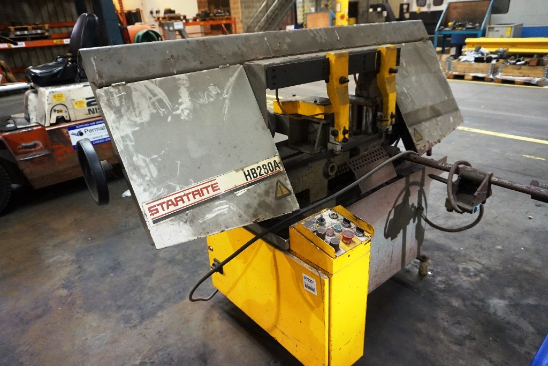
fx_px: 365
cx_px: 274
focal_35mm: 24
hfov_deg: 73.7
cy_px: 183
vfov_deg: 53.1
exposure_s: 1/160
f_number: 3.5
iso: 2500
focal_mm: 16
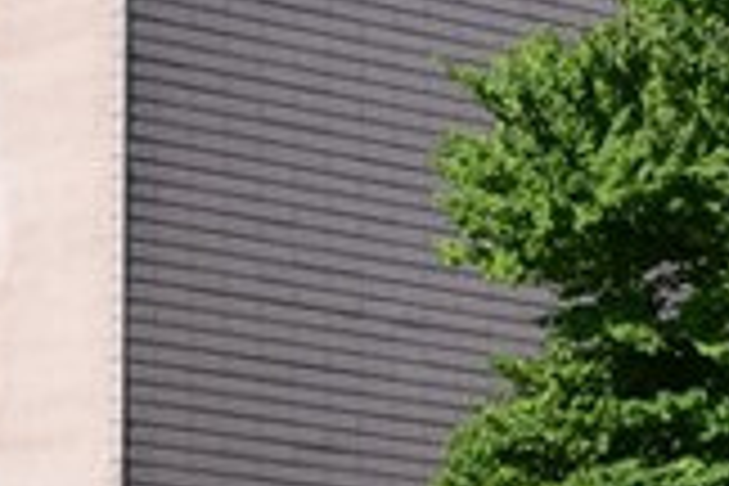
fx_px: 5852
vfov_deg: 4.6
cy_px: 1210
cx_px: 1170
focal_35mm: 289
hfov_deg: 7.0
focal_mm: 26
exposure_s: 1/500
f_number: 6.3
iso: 100
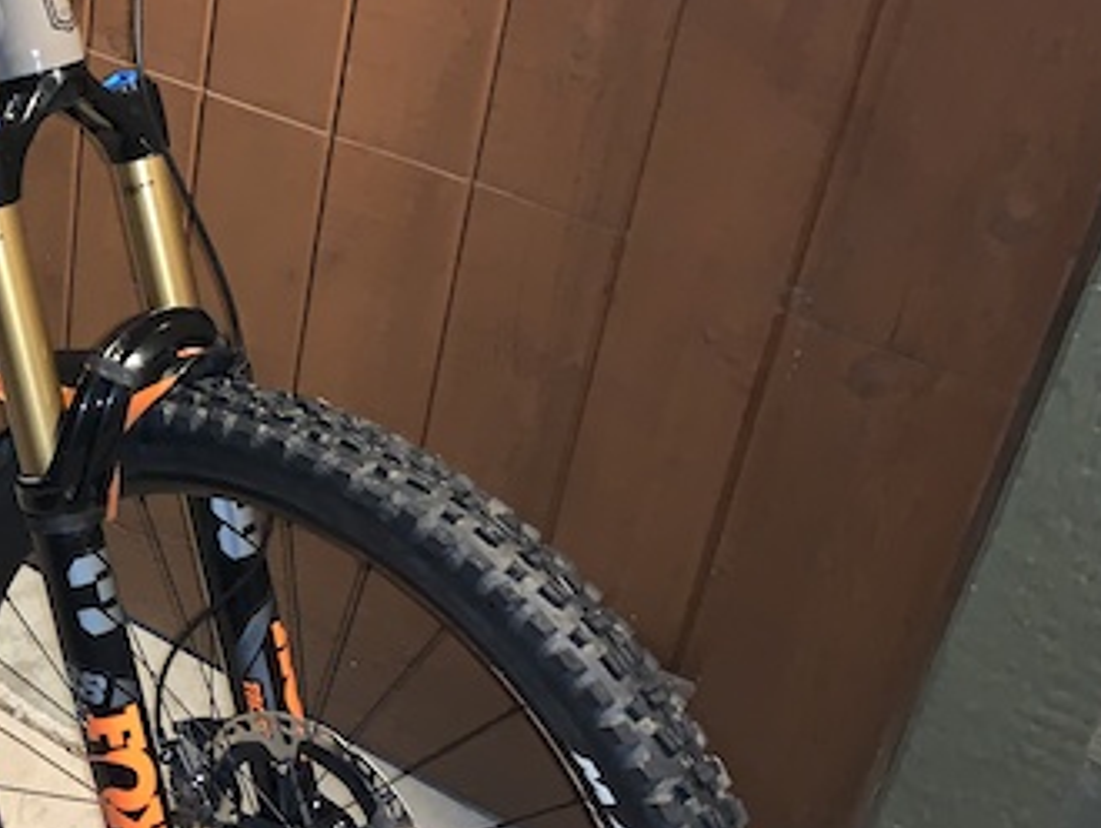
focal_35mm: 63
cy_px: 411
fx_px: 2005
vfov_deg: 23.3
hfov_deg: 27.3
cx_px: -197
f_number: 1.8
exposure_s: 1/5
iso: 200
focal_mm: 4.25
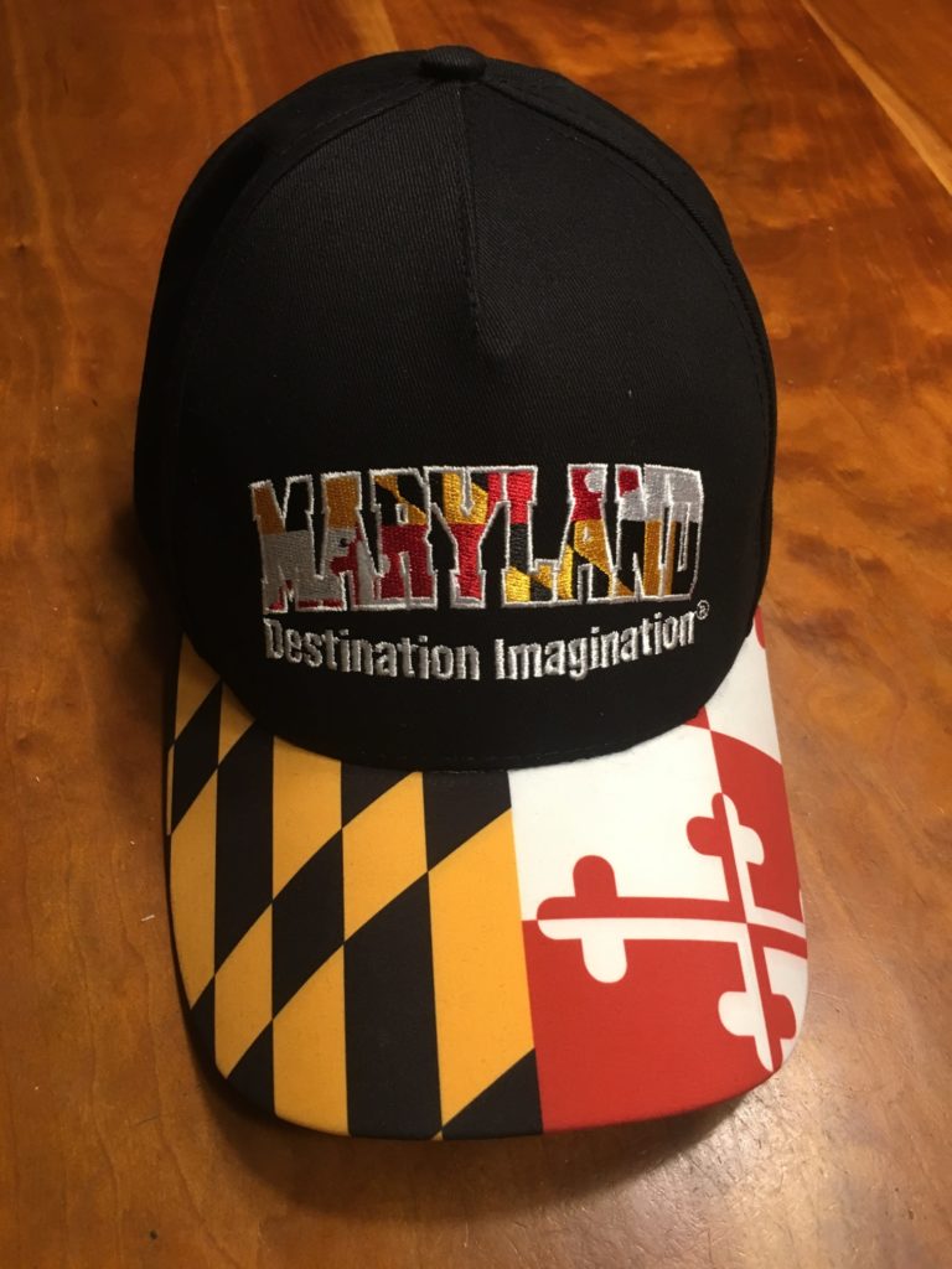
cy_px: 634
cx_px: 476
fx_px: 1063
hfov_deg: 48.2
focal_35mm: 29
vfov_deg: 61.7
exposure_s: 1/30
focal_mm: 4.15
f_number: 2.2
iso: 100
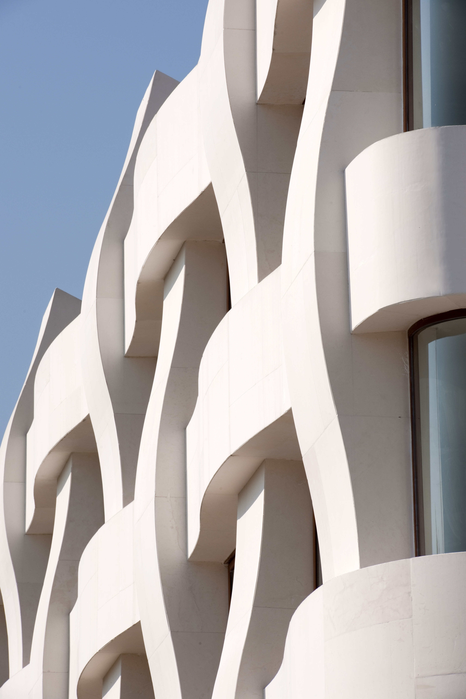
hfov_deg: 6.9
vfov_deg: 10.3
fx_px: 3883
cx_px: 233
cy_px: 350
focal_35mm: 200
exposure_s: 1/160
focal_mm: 200
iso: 100
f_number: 16
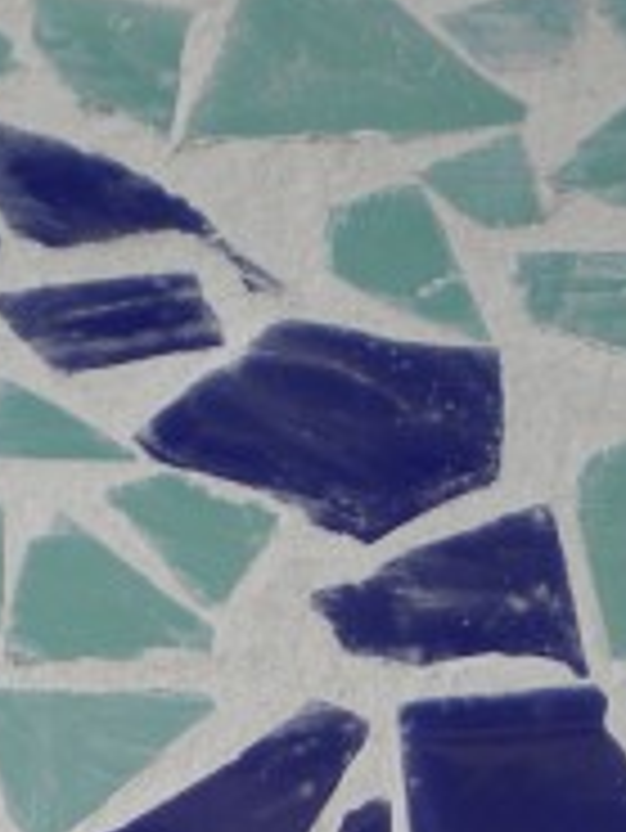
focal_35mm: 144
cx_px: 59
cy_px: 1039
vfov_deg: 13.3
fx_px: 3468
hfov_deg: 10.3
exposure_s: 1/135
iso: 80
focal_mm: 6.3
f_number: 3.1
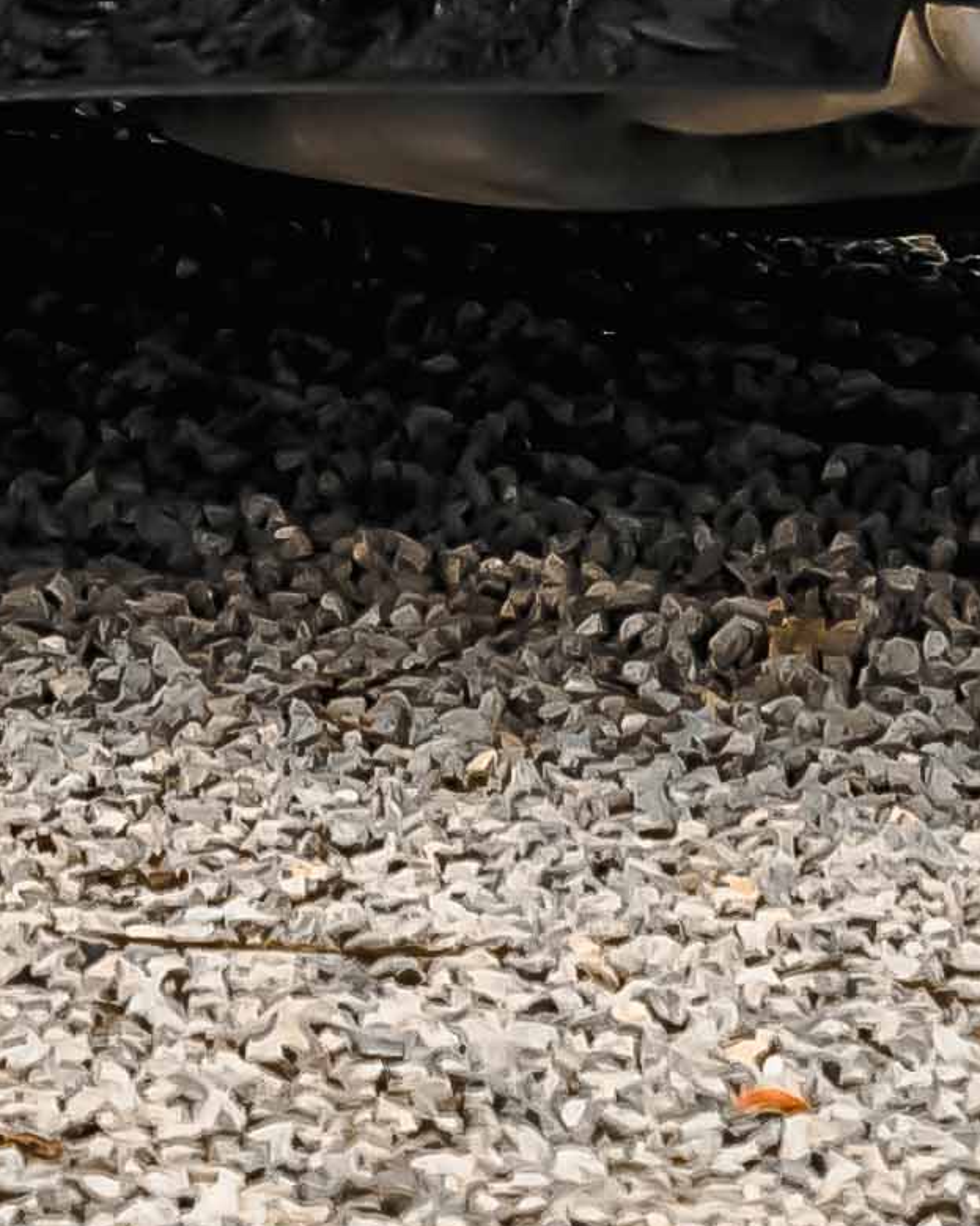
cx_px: -20
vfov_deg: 4.0
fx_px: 17297
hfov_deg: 3.2
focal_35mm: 477
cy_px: -1569
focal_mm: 67
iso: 500
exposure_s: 1/160
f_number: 4.5
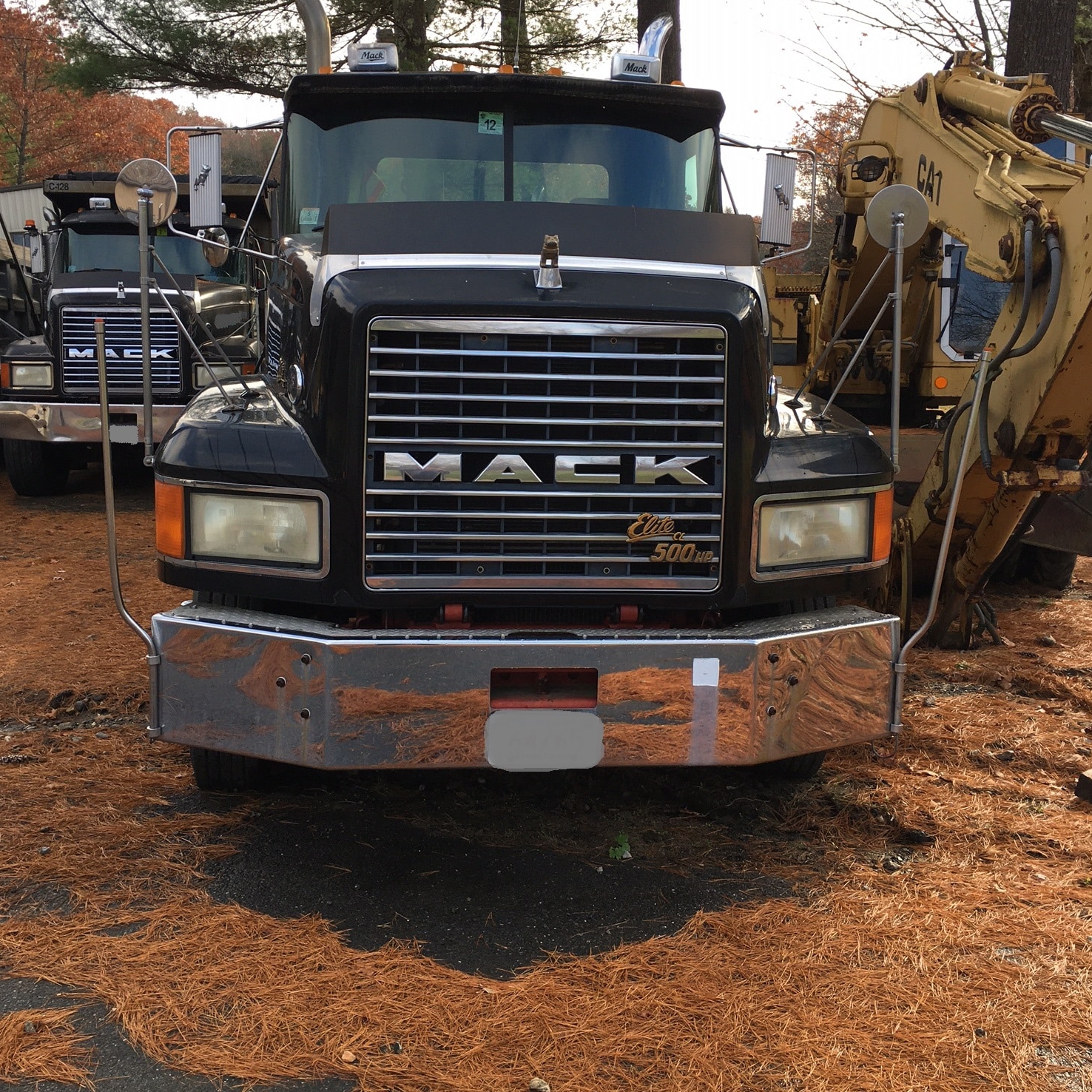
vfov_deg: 47.2
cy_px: 492
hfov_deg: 47.2
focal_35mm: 35
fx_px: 1249
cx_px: 540
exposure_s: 1/320
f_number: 2.2
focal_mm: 4.15
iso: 25
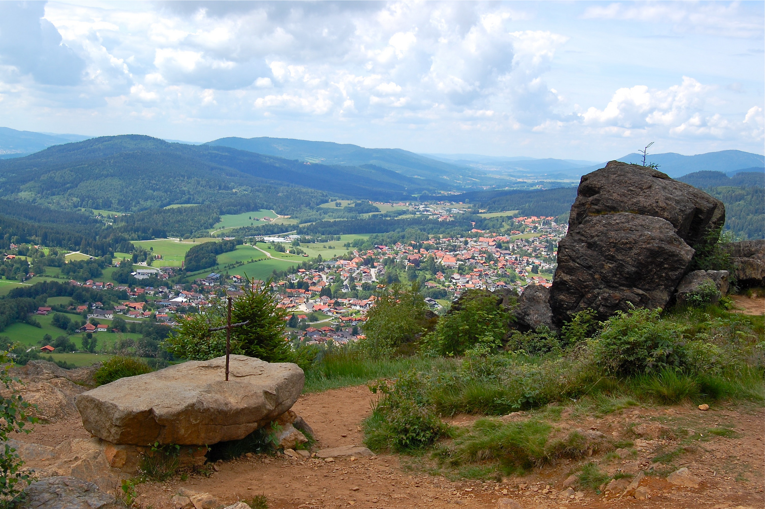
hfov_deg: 43.6
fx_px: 955
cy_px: 254
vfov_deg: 29.8
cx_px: 382
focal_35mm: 45
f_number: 9
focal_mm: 30
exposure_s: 1/320
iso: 200
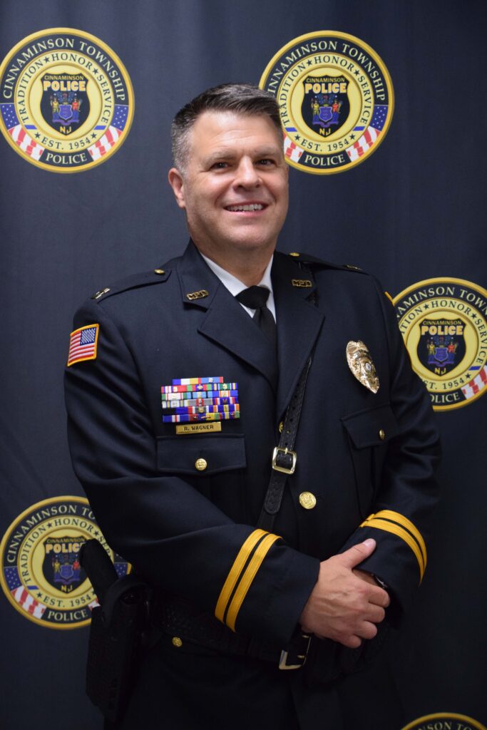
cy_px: 365
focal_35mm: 75
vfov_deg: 27.0
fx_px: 1521
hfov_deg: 18.2
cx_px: 244
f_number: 4.8
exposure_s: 1/80
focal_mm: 50
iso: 2500
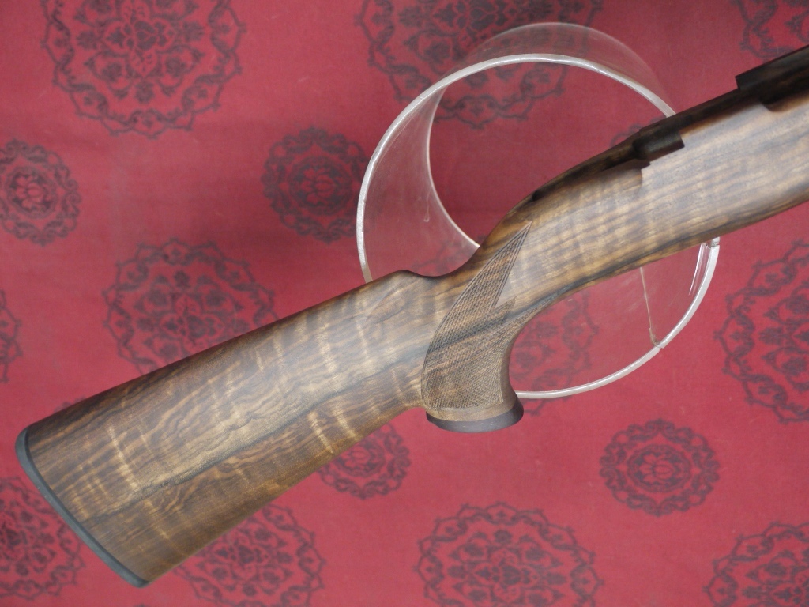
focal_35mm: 36
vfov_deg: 39.7
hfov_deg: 51.4
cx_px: 404
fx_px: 841
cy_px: 304
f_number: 3.9
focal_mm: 18
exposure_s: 1/40
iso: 800
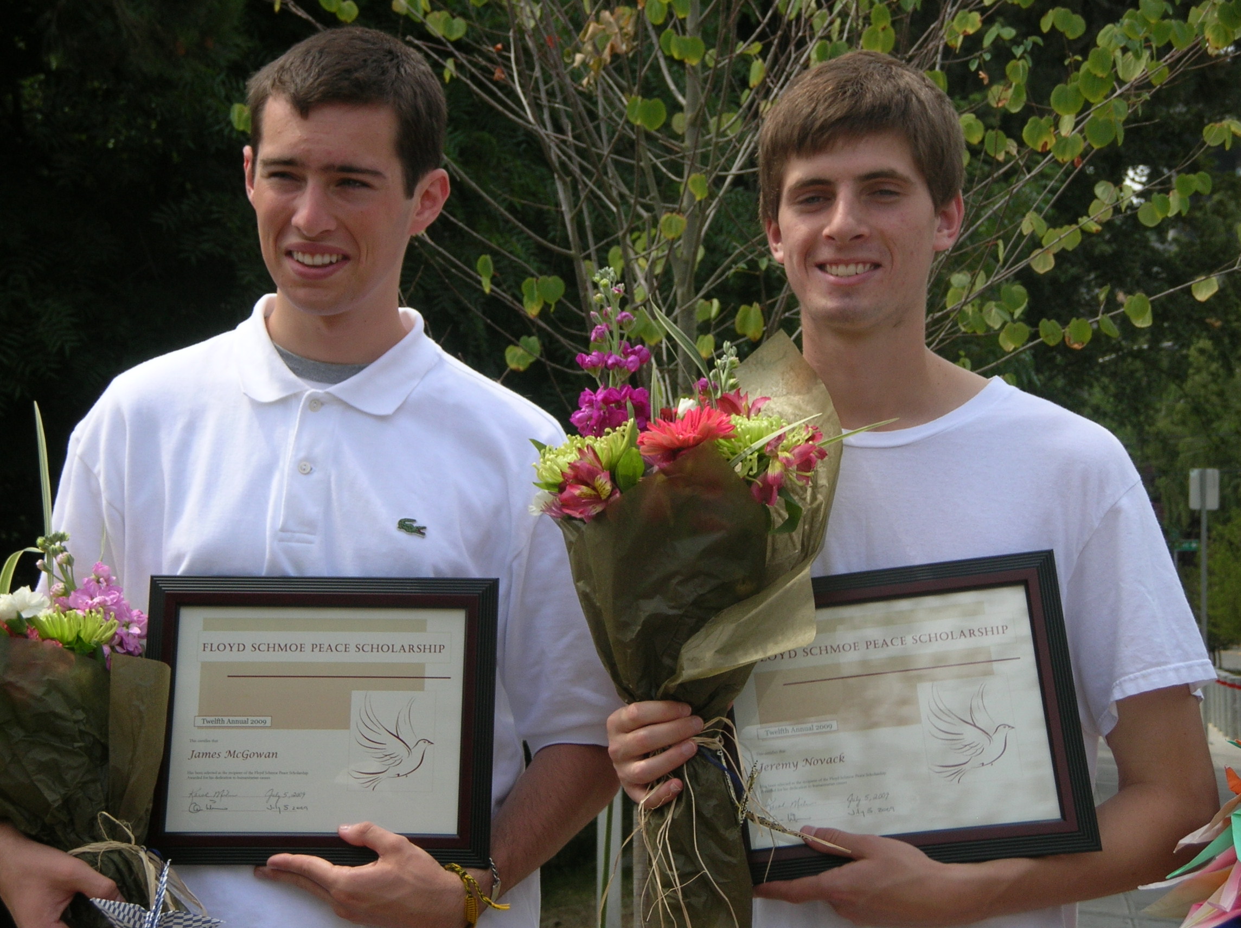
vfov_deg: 13.6
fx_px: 3904
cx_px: 620
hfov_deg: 18.1
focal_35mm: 109
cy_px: 464
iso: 50
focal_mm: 17.9
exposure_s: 1/215
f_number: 4.9
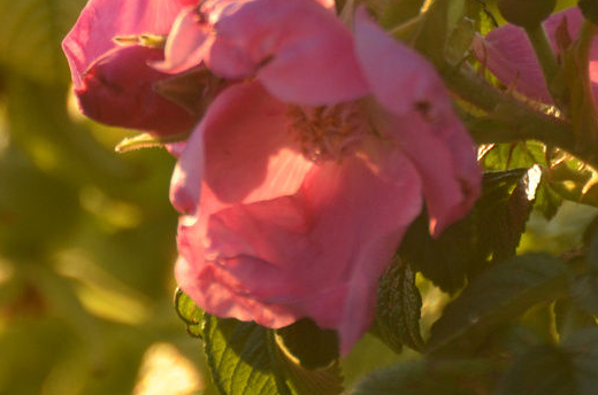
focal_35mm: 941
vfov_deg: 1.5
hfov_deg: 2.2
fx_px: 15593
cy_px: -93
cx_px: 149
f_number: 5.6
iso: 400
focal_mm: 200
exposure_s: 1/320
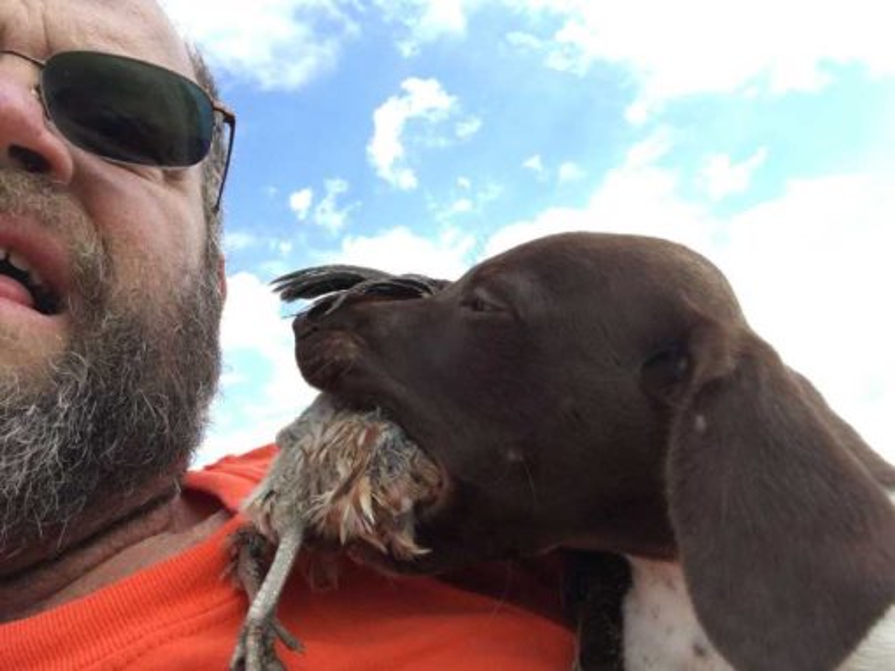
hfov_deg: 58.4
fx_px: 801
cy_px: 336
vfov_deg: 45.4
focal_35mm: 31
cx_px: 448
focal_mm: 2.65
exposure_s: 1/812
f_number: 2.2
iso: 32
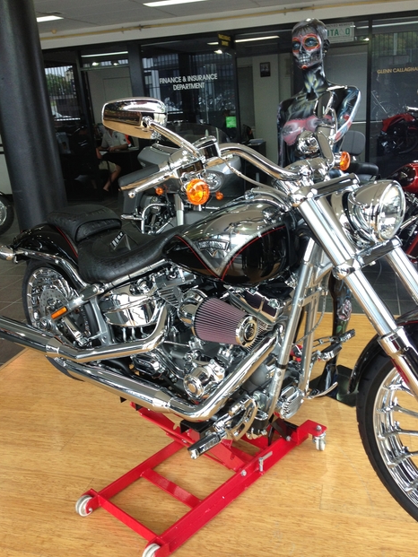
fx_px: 547
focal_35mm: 34
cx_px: 214
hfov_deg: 41.8
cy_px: 280
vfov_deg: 53.9
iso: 80
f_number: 2.4
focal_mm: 4.13
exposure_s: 1/120
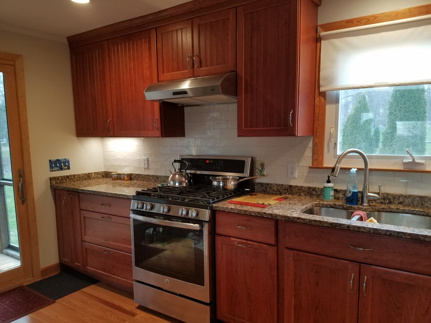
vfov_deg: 53.1
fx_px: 324
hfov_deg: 67.3
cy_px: 162
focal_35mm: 26
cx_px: 216
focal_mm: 4.2
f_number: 1.7
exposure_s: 1/60
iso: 100
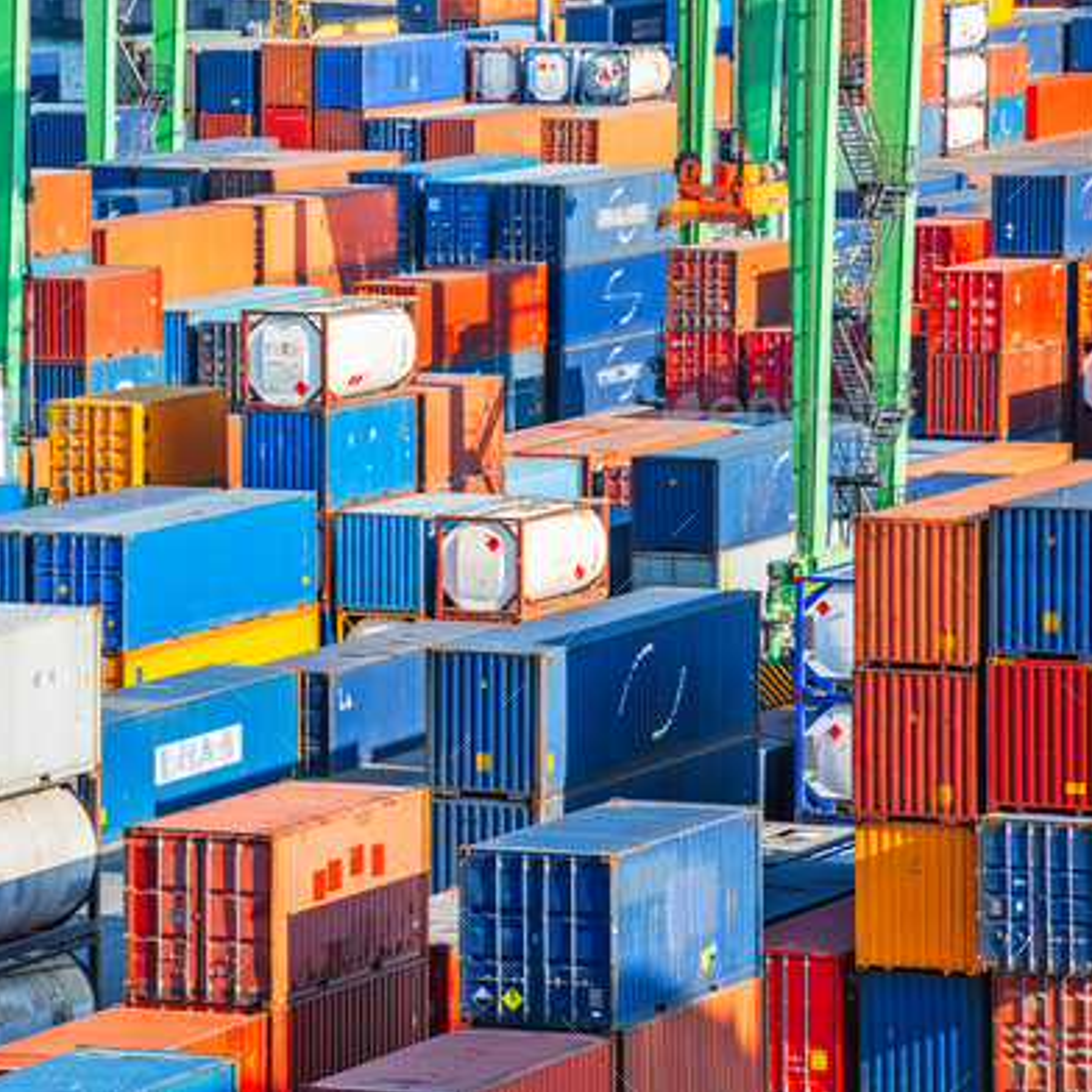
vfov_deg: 6.8
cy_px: 546
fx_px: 9137
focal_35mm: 256
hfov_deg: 6.8
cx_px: 362
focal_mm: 200
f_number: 8
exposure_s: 1/160
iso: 100
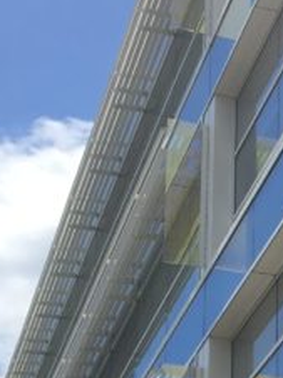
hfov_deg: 10.6
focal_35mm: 132
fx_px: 1442
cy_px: 465
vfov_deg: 14.4
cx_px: 485
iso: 25
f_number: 2.2
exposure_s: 1/1972
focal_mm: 4.15
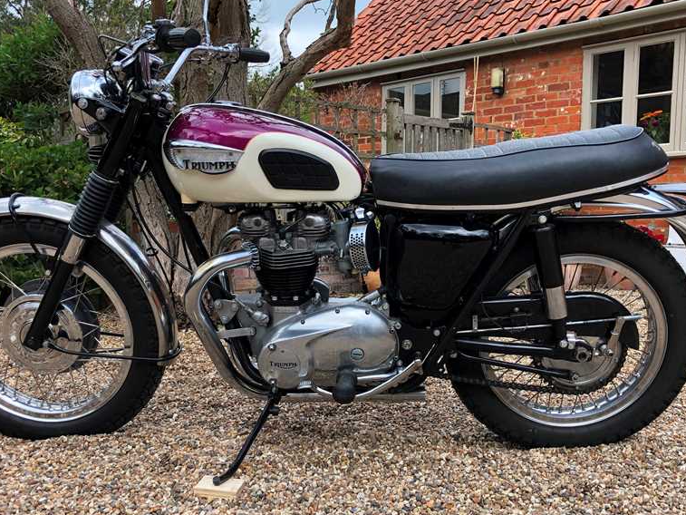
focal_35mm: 37
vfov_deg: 38.6
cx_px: 333
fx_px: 733
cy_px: 296
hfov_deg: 50.1
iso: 20
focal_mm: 3.99
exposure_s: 1/475
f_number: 1.8
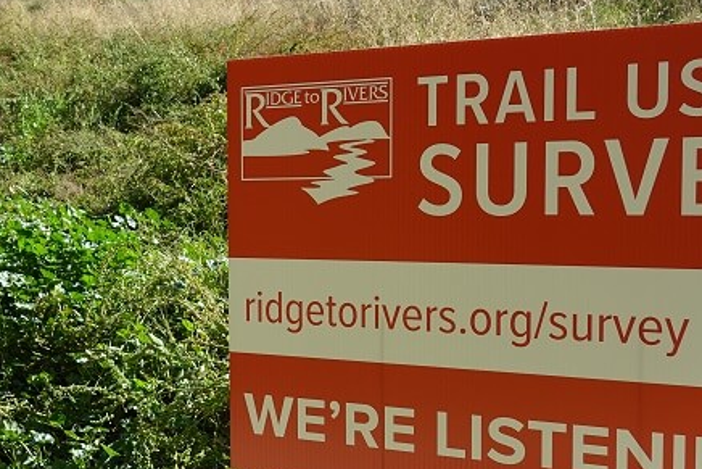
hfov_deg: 35.5
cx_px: 185
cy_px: 268
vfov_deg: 24.6
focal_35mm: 55
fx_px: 1073
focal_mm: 9
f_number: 5.6
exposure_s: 1/200
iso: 100
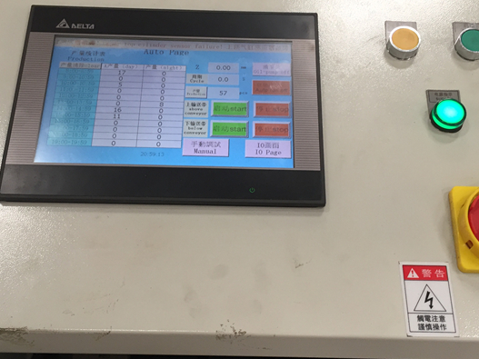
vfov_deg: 32.9
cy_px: 190
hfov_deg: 42.9
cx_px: 247
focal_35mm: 44
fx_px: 609
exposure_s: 1/33
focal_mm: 4.15
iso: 40
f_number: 2.2
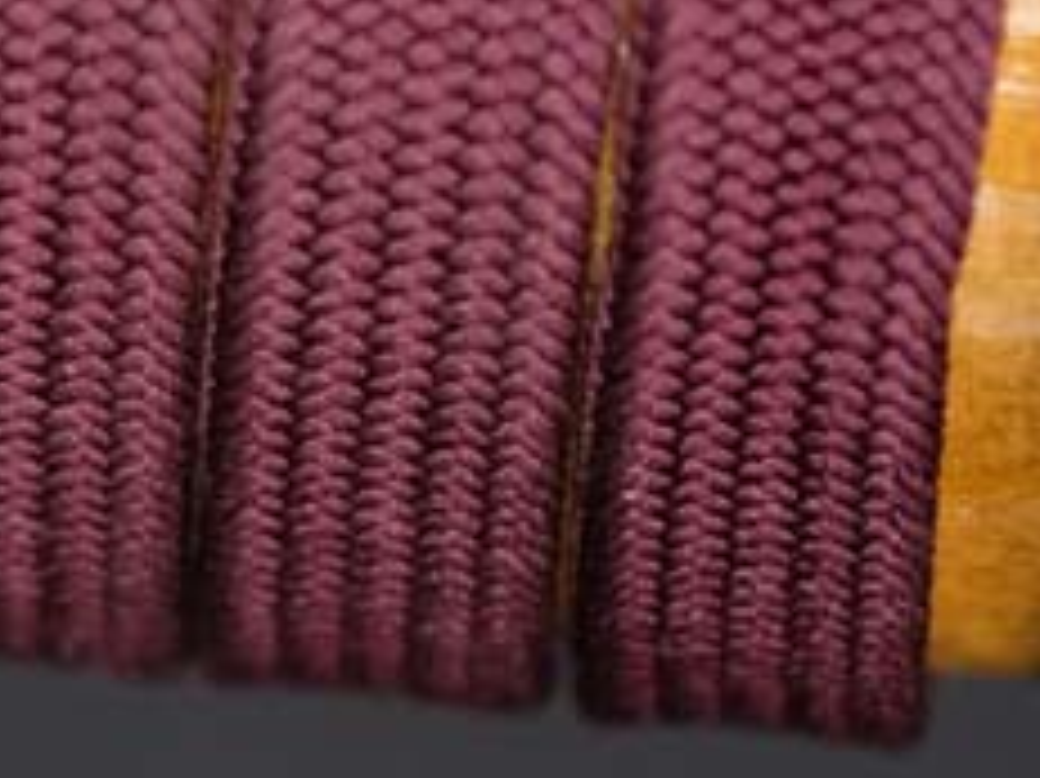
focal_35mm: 450
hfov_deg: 4.4
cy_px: -256
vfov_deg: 3.3
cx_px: -432
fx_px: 13513
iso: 400
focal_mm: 60
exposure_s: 1/8
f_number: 2.4
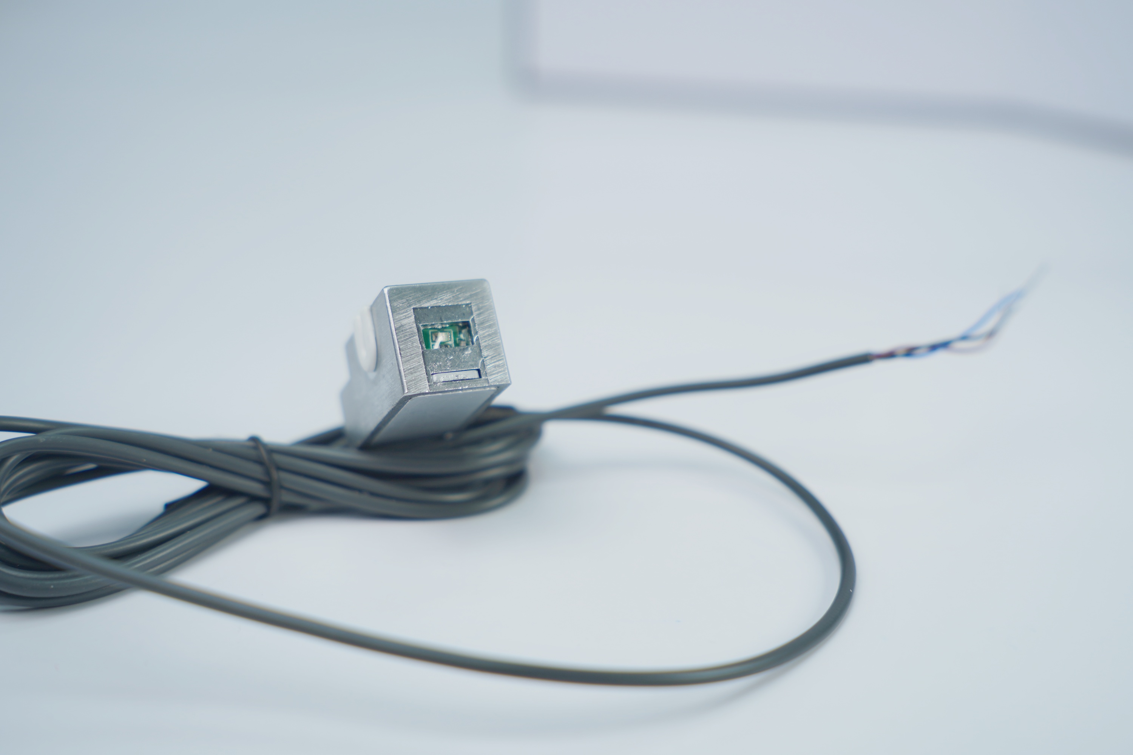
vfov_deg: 31.9
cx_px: 566
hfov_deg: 46.4
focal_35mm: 42
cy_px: 378
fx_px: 1322
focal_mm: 42
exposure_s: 1/80
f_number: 4.5
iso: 100
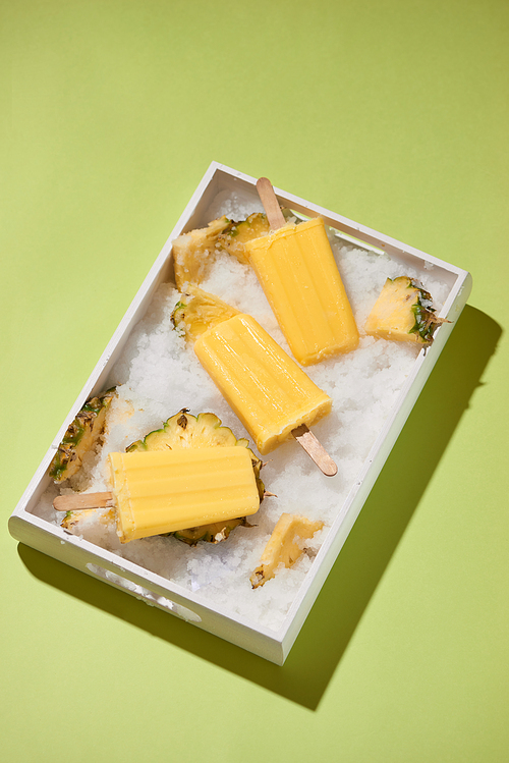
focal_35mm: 105
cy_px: 382
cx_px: 254
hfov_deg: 13.1
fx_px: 2225
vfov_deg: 19.4
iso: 100
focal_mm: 105
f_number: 5.6
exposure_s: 1/125
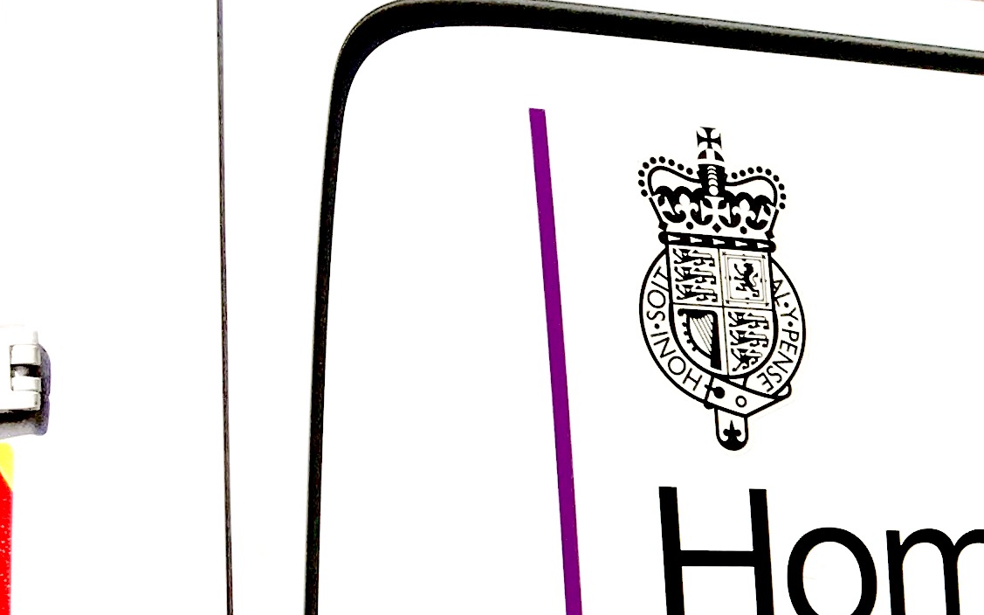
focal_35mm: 110
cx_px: 1474
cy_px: 772
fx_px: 2949
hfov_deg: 17.1
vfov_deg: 11.6
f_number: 2.2
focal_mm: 4.15
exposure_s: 1/1832
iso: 25
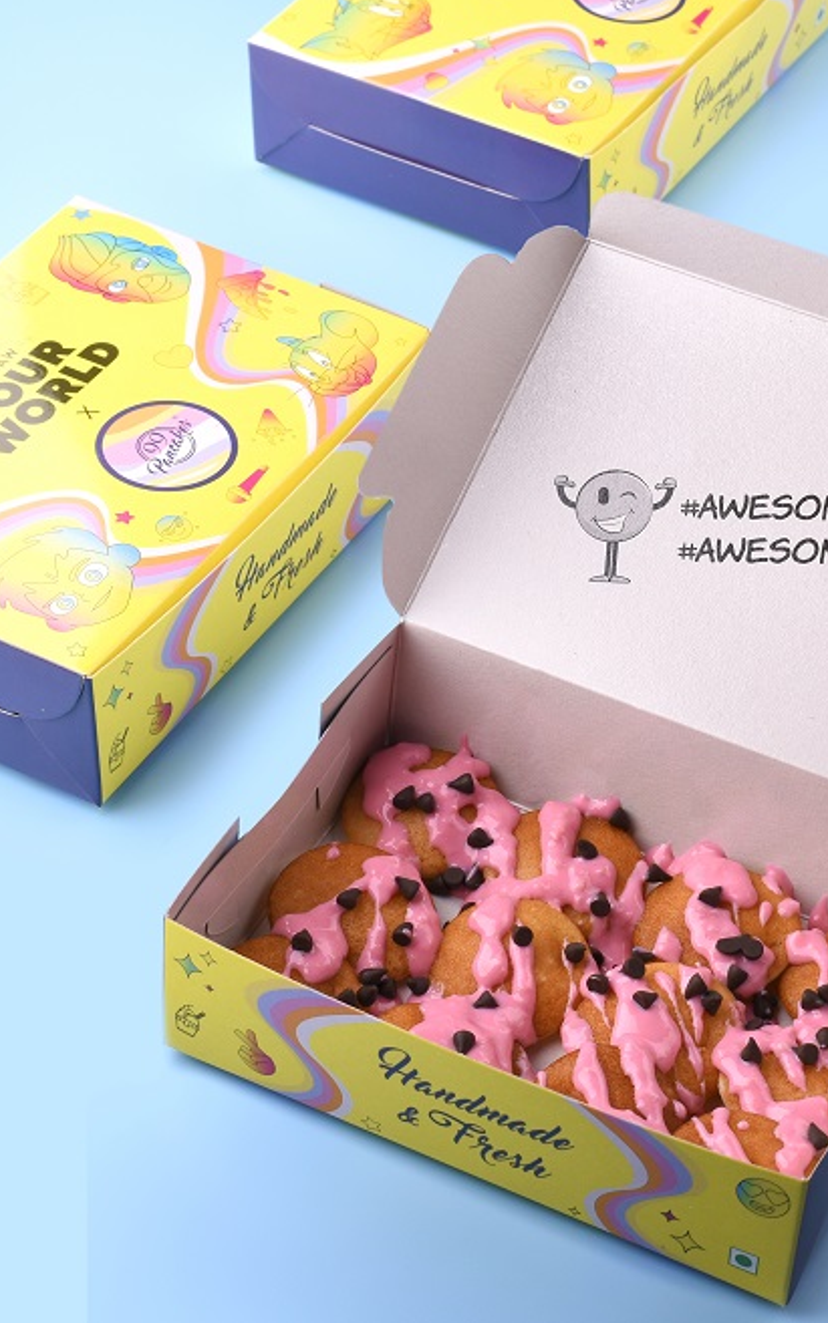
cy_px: 654
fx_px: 3356
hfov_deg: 13.8
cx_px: 858
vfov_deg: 22.3
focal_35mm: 93
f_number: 13
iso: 100
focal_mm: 40
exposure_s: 1/160
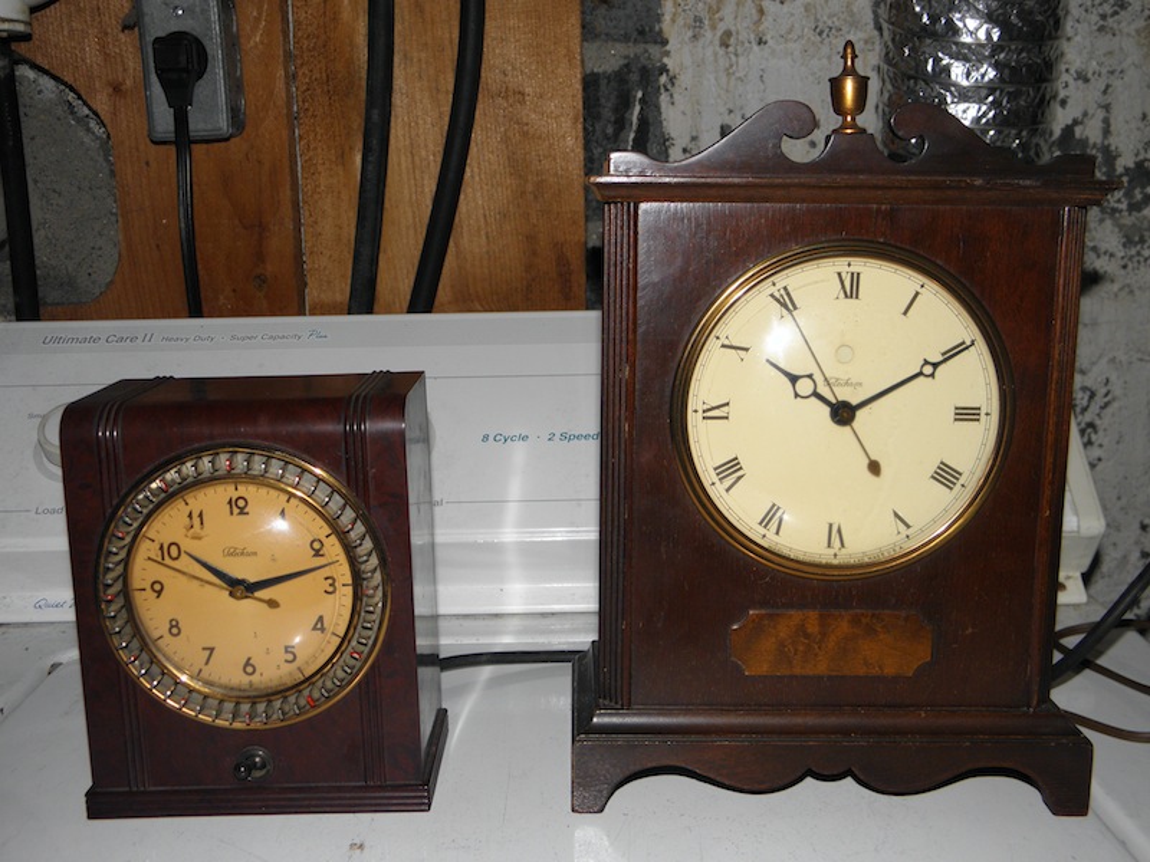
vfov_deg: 37.7
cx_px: 575
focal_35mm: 38
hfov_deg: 49.0
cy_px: 431
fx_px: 1262
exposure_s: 1/80
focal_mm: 6.8
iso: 100
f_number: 3.7
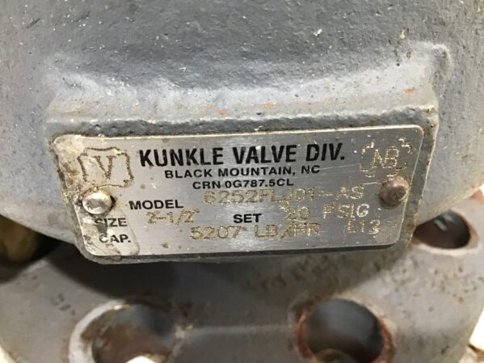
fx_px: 433
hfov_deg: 58.4
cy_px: 182
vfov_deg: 45.4
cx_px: 242
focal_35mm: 31
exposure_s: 1/17
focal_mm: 3.3
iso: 200
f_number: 2.4
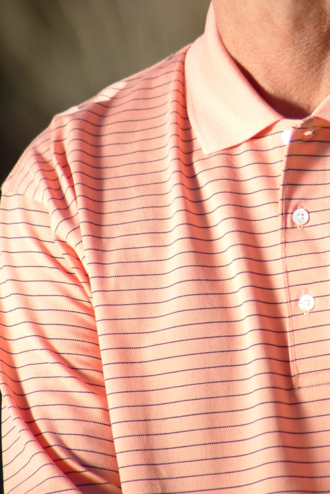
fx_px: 10082
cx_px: 267
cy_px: 42
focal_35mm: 735
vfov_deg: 2.8
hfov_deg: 1.9
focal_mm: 252
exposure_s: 1/350
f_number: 5
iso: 100
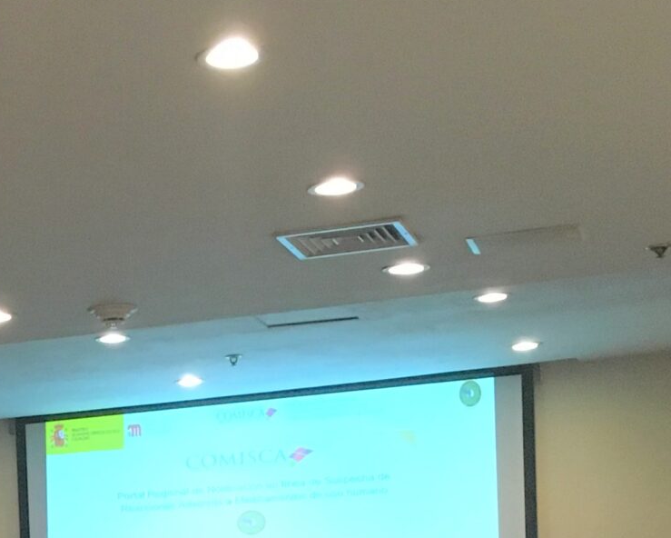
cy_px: 750
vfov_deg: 14.8
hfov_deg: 18.8
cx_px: -70
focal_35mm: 98
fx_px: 1947
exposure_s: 1/30
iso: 200
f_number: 2.2
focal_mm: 4.15
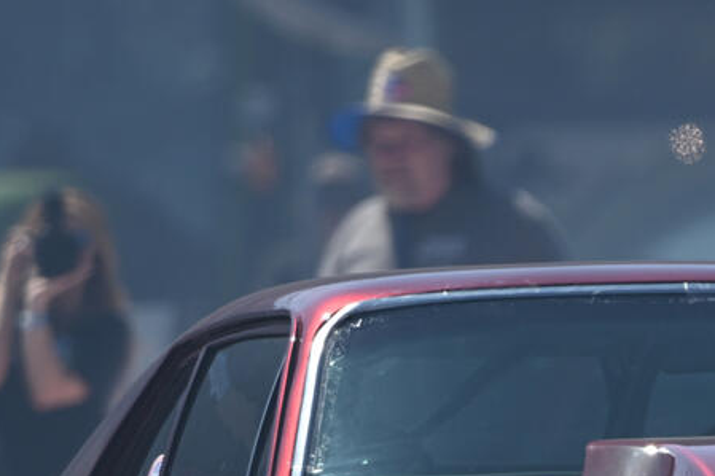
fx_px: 39626
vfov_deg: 0.7
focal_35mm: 1996
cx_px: 707
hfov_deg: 1.0
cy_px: 627
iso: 320
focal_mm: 700
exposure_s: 1/2000
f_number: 5.6
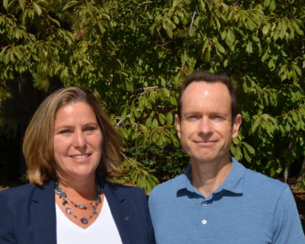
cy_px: 174
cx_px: 168
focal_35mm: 70
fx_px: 632
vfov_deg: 21.7
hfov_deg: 27.1
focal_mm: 26
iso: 100
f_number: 11
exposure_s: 1/200
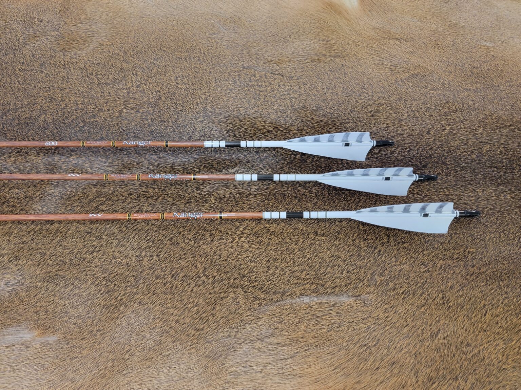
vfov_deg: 56.8
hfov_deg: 71.6
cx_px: 260
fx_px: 361
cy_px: 195
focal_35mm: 24
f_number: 1.8
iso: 320
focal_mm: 6.7
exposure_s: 1/120
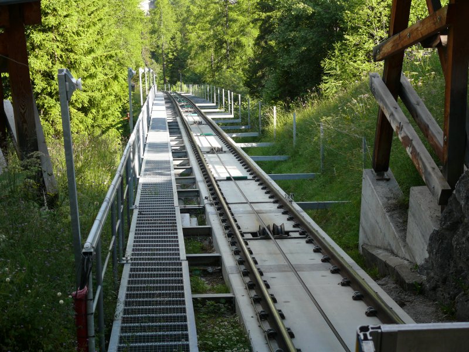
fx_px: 1165
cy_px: 176
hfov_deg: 22.8
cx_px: 234
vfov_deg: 17.2
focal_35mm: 86
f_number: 4
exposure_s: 1/200
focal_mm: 18.2
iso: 100
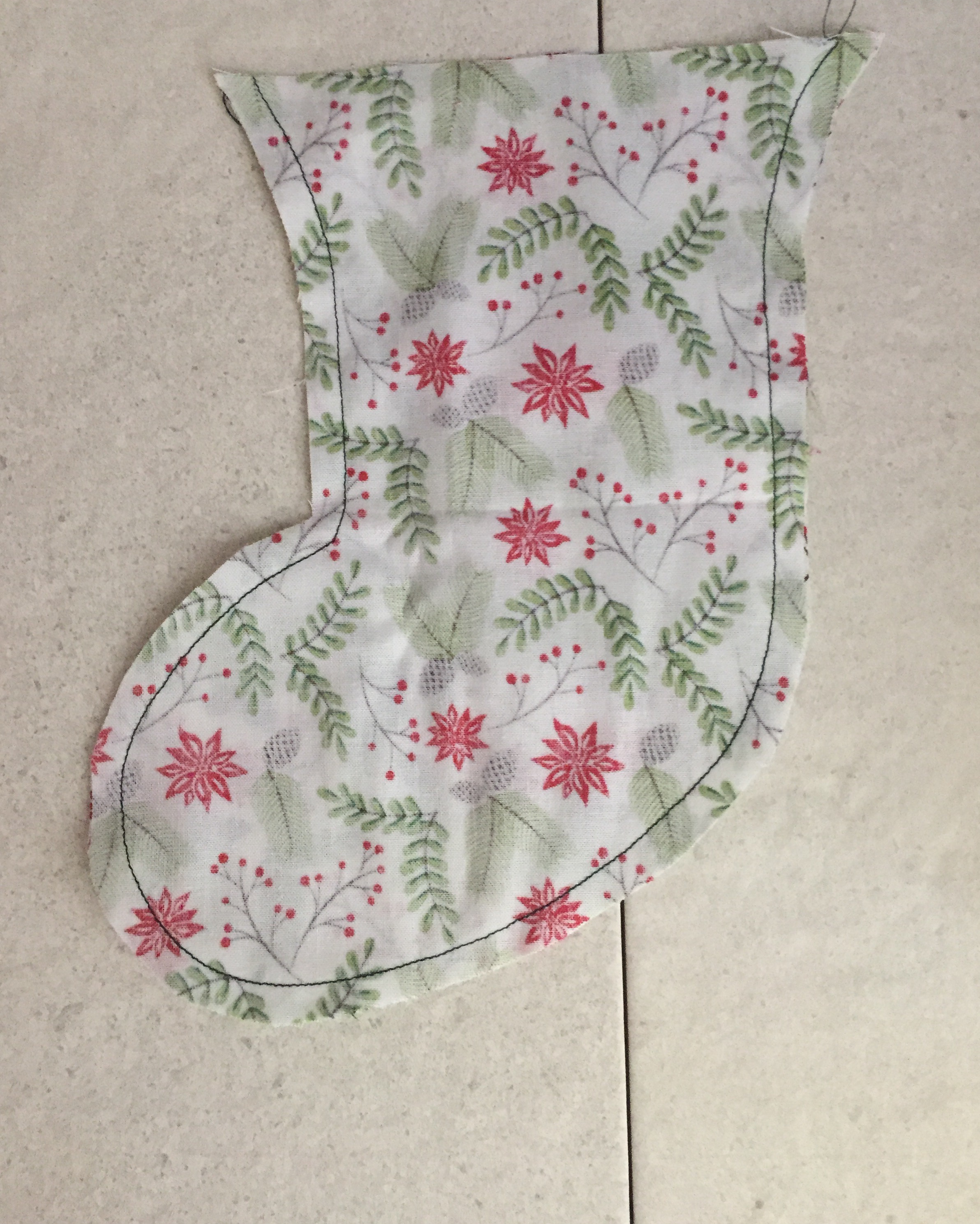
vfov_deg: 57.2
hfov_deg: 47.1
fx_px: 1124
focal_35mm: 31
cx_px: 483
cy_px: 592
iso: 320
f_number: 2.2
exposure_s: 1/33
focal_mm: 4.15
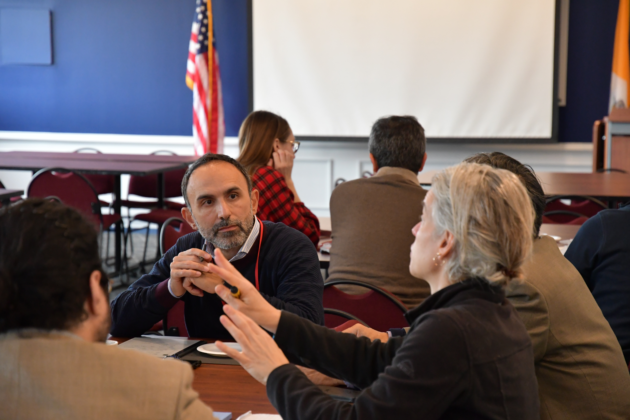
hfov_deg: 21.0
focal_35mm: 97
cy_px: 210
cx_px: 315
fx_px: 1697
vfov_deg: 14.1
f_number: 4
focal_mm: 65
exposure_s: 1/250
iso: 2800
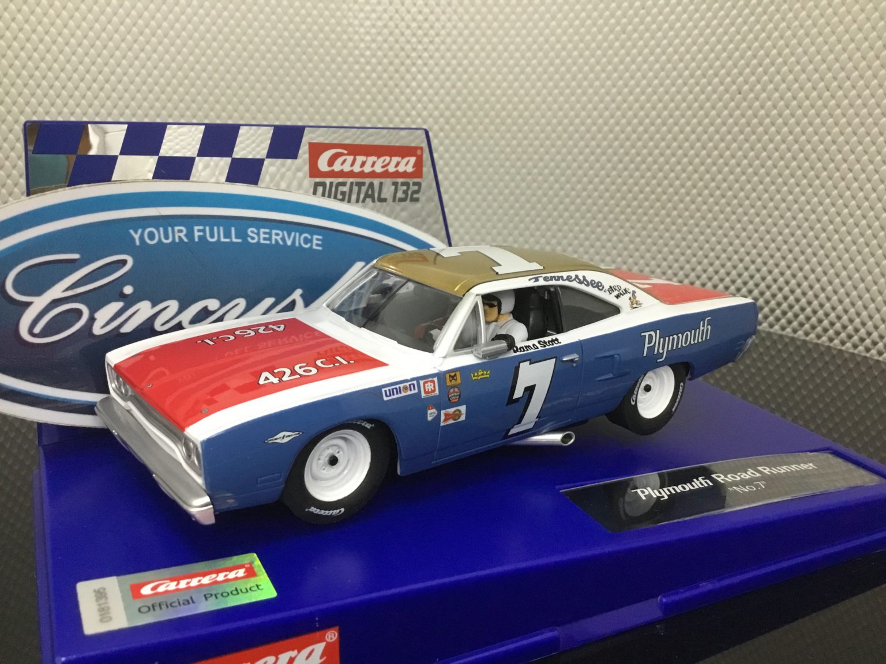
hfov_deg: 58.4
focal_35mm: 31
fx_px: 793
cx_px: 443
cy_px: 332
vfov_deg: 45.4
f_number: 2.4
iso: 200
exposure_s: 1/30
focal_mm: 3.3
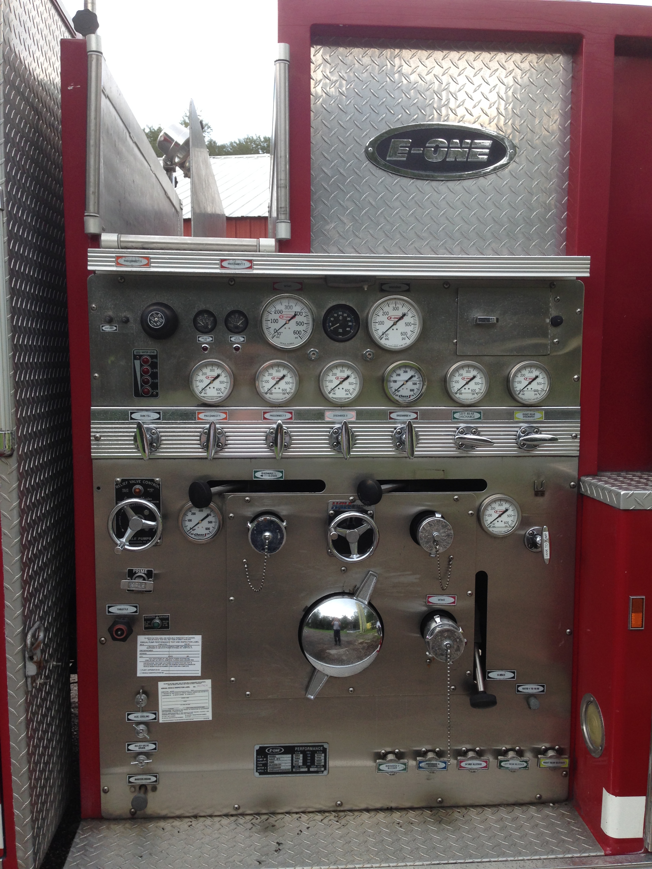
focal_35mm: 33
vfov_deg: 55.4
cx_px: 326
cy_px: 434
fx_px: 829
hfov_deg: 42.9
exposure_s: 1/219
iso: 50
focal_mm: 4.12
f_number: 2.4
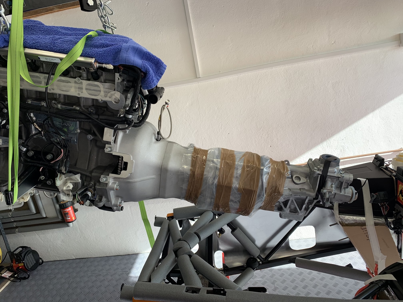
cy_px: 151
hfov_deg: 67.3
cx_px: 202
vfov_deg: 53.1
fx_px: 303
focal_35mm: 26
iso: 25
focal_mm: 4.25
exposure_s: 1/239
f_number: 1.8
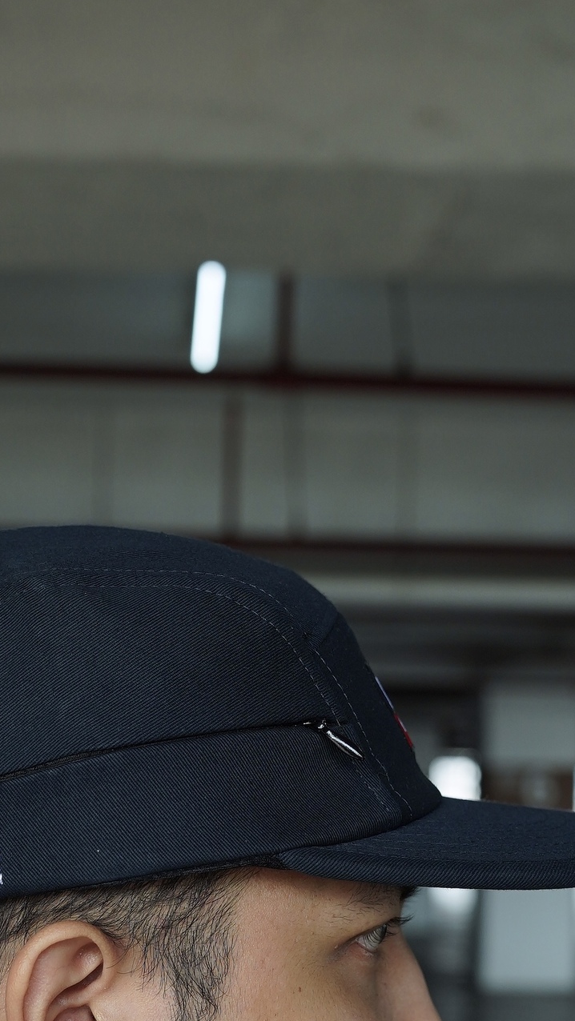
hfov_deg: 18.0
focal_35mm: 67
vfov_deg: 30.7
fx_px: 1816
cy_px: 805
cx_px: 199
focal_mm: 34
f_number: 4.5
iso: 400
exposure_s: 1/200
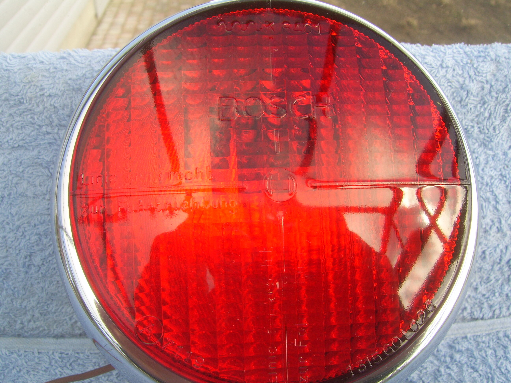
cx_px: 256
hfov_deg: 49.0
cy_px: 192
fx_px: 561
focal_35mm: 38
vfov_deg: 37.7
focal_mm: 7.8
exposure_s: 1/80
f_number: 5.7
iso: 50
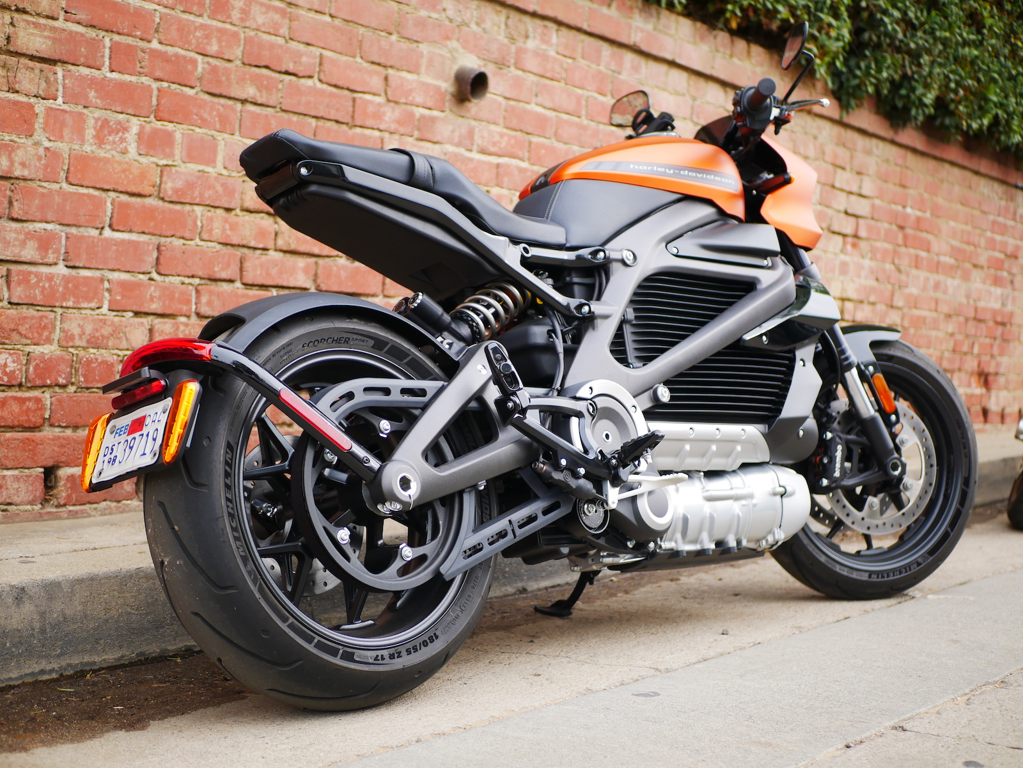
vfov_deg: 29.1
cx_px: 512
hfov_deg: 38.2
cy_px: 384
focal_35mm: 50
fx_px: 1478
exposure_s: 1/1000
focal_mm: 25
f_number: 1.7
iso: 200
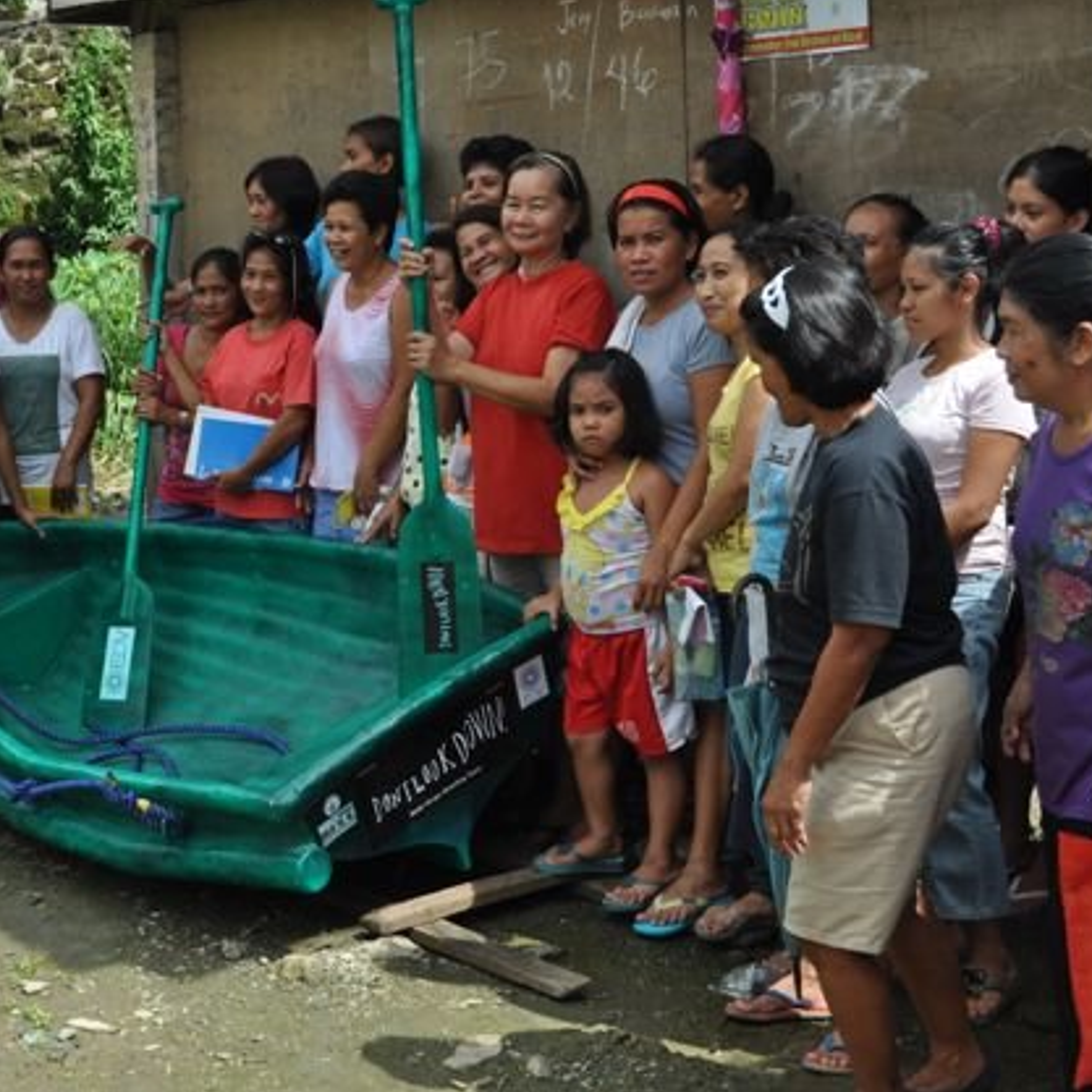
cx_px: 288
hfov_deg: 29.8
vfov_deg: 30.2
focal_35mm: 57
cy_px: 541
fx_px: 2022
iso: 200
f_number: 8
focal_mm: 29
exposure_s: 1/250
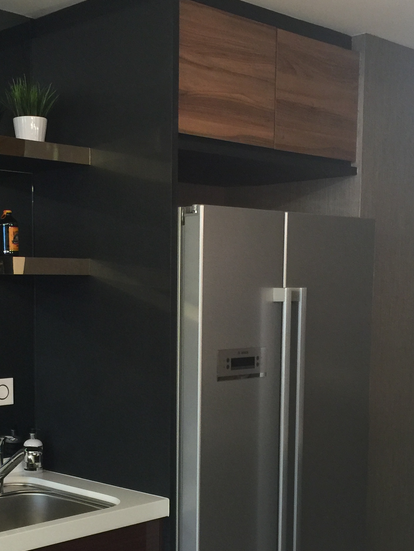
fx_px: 893
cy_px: 390
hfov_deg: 25.8
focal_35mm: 56
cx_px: 107
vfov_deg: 33.9
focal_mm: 4.15
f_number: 2.2
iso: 80
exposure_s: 1/17
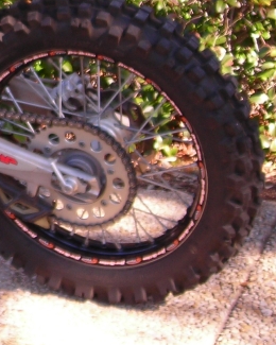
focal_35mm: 117
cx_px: -178
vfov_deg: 16.1
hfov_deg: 12.3
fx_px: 1195
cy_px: -15
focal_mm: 6.3
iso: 50
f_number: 3.2
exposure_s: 1/84.4
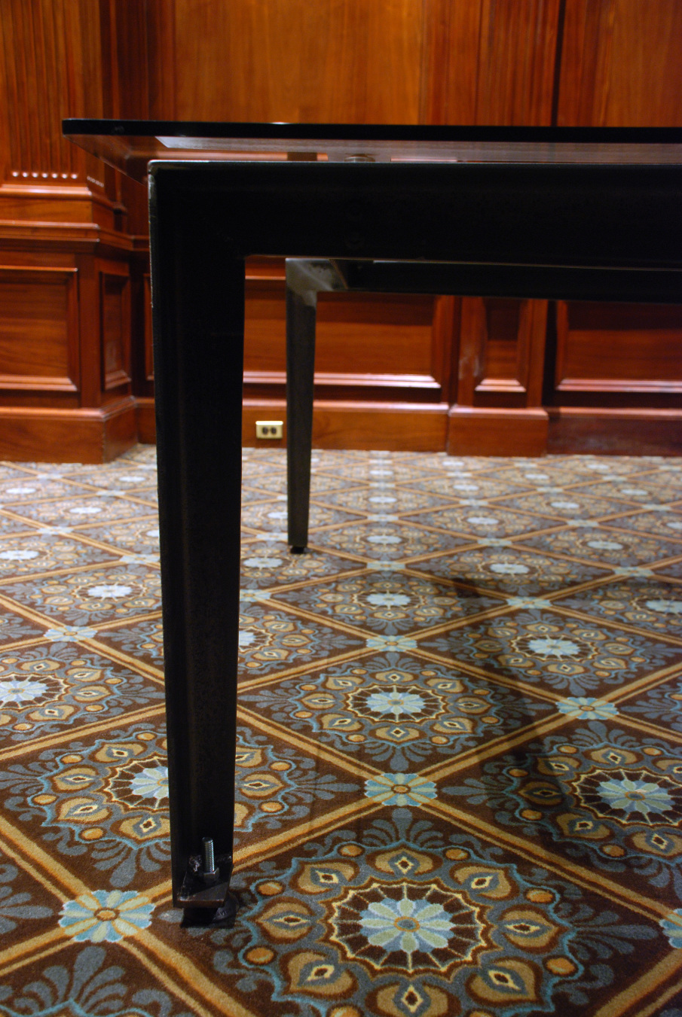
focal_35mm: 36
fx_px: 1020
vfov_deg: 53.1
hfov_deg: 37.0
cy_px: 508
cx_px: 341
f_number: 4
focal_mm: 24
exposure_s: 1
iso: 400
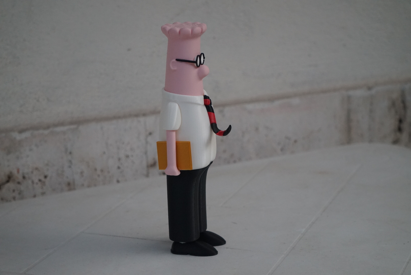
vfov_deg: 16.6
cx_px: 206
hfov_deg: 24.6
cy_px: 138
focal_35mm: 82
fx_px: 943
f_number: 4.5
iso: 1250
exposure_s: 1/160
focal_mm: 55
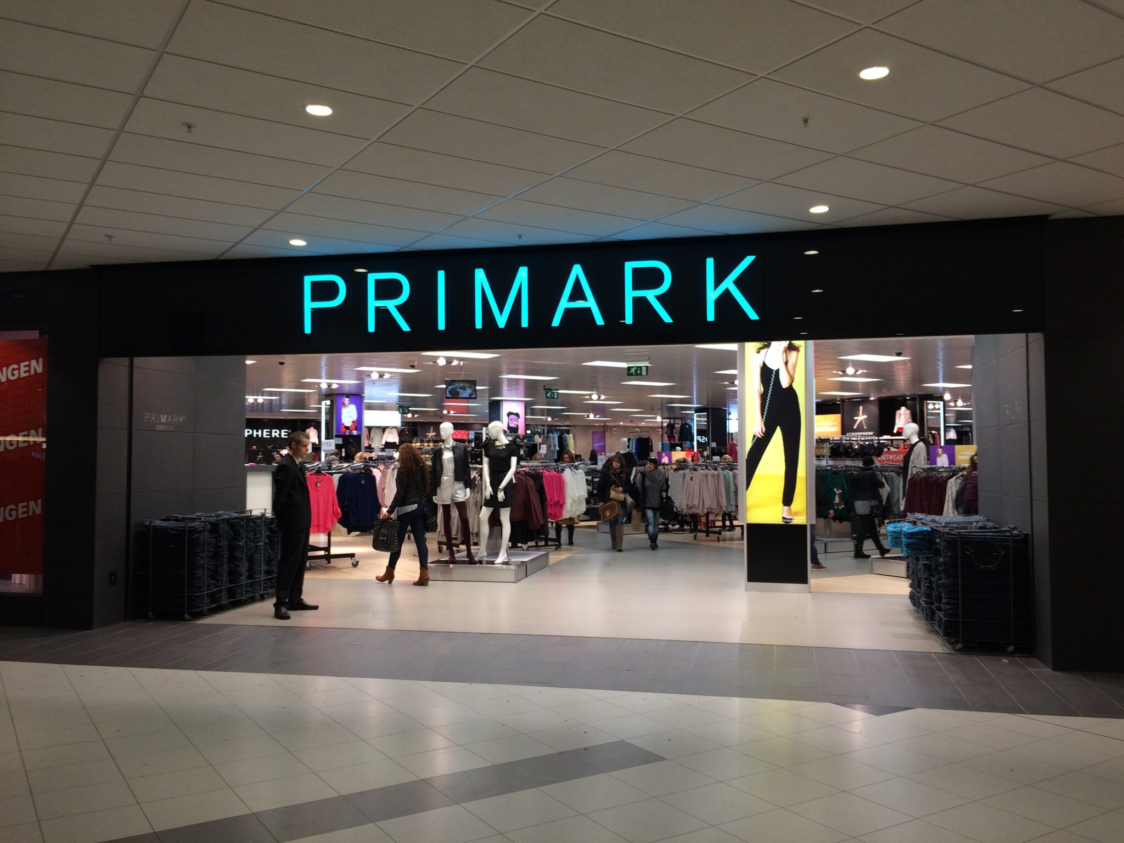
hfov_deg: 61.7
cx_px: 562
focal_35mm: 29
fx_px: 942
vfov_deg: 48.2
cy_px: 422
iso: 50
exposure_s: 1/60
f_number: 2.2
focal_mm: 4.15
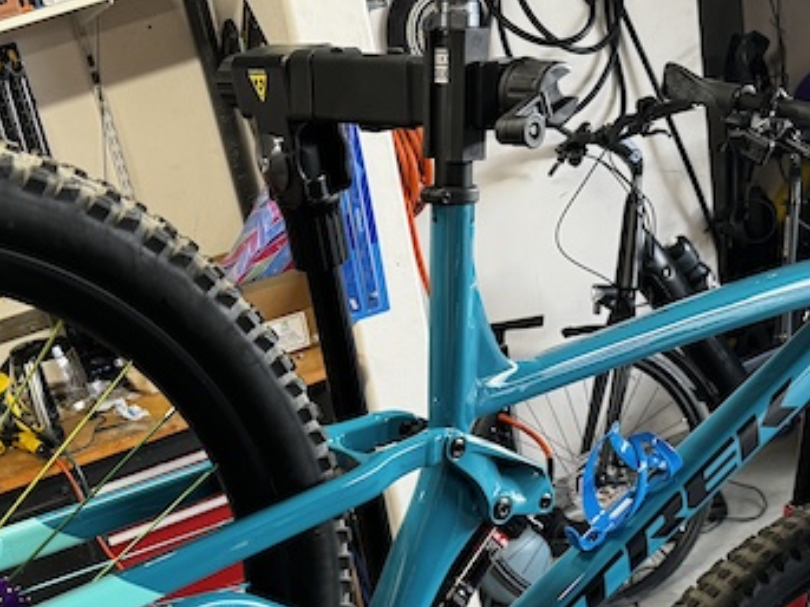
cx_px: 357
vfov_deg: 24.9
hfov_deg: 34.3
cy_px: 607
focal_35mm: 56
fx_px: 1310
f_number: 1.78
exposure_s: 1/60
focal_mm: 6.86
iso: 250
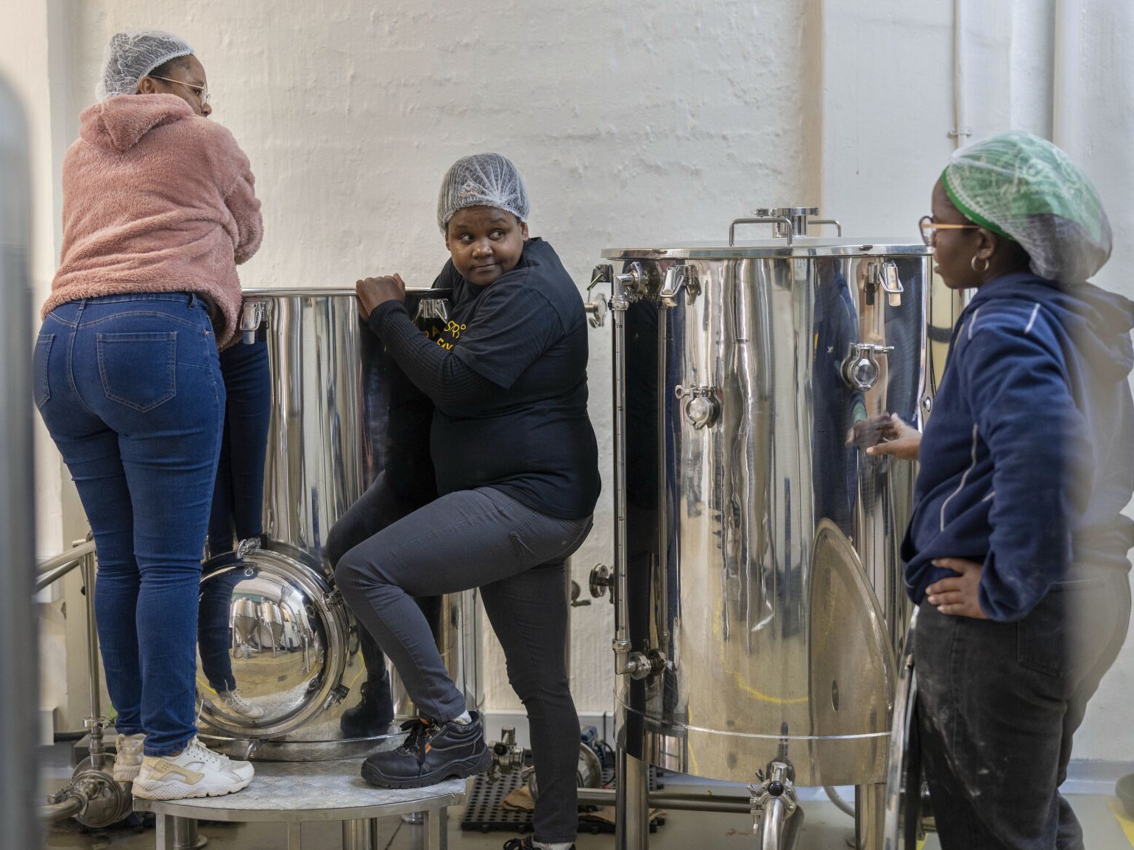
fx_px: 1802
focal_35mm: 55
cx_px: 515
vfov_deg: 26.6
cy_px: 420
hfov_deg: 34.9
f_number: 2
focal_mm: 50
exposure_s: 1/50
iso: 800
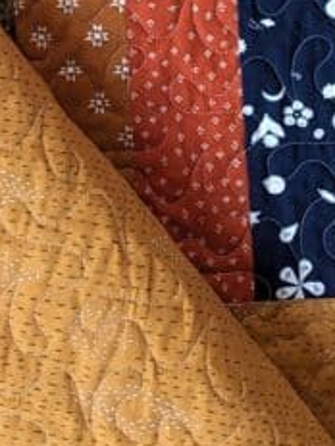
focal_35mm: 106
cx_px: -110
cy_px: -348
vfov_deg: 15.9
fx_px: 1368
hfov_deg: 13.4
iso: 126
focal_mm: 6.81
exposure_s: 1/90
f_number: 1.85
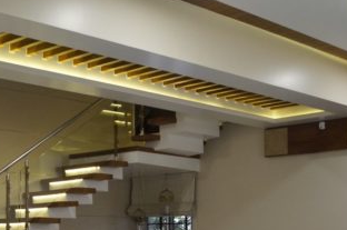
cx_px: 136
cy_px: 254
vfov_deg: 14.2
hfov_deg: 21.7
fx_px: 905
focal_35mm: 94
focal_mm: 26
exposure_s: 1/160
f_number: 4.5
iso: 1250
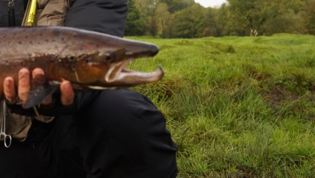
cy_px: 52
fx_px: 585
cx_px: -4
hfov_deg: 28.2
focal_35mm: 70
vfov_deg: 17.2
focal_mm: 29
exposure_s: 1/125
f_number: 5.6
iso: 100
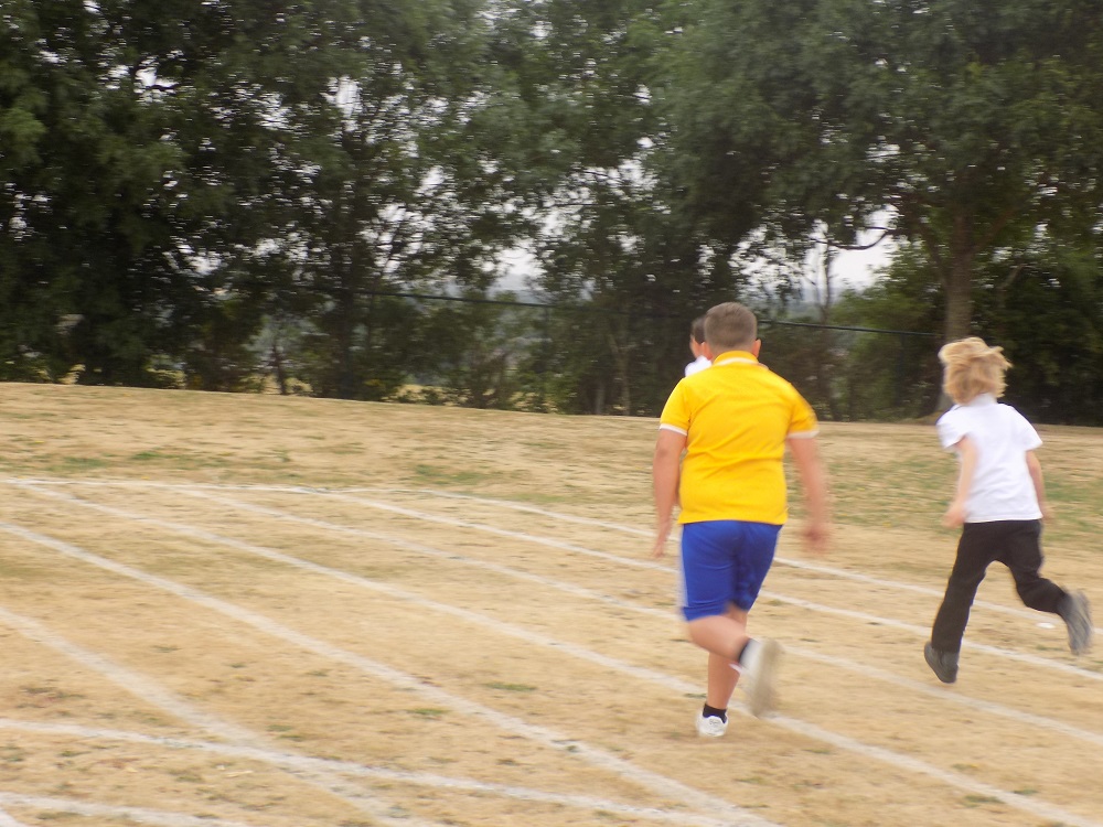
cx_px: 552
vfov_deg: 18.9
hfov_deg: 25.0
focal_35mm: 78
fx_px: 2485
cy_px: 414
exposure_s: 1/50
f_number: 4.3
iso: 80
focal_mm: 13.9
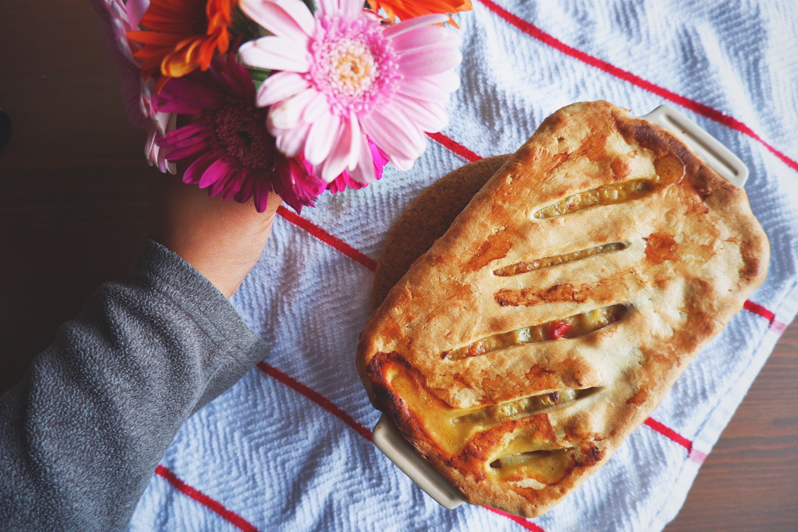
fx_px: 510
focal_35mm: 23
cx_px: 399
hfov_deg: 76.1
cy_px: 266
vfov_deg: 55.1
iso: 640
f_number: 3.5
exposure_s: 1/60
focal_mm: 15.2
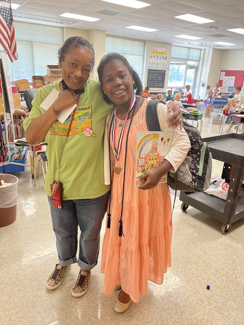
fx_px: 244
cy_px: 162
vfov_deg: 67.3
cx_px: 122
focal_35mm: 26
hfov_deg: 53.1
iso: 125
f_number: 1.6
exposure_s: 1/60
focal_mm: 5.1
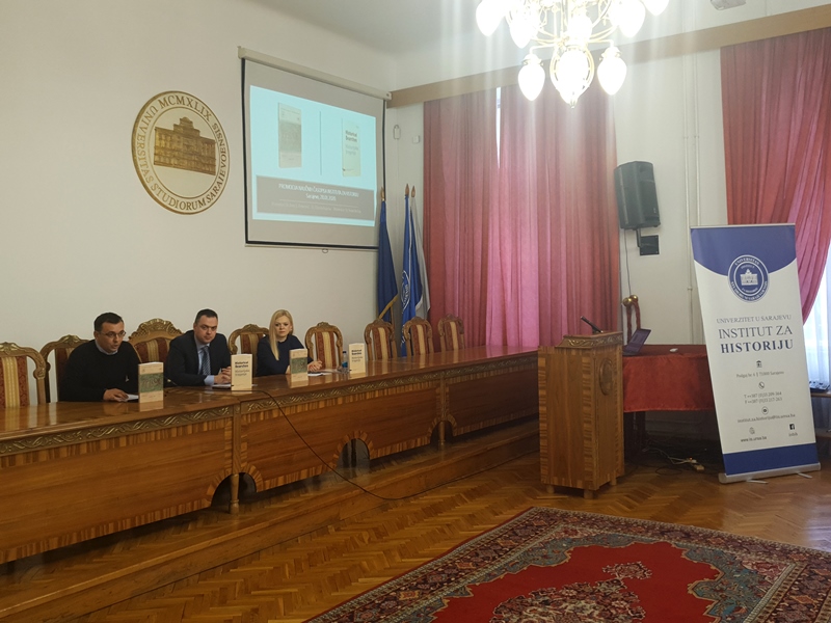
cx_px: 416
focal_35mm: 26
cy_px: 312
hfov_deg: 67.3
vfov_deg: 53.1
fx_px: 624
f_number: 1.5
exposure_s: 1/50
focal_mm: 4.3
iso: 80
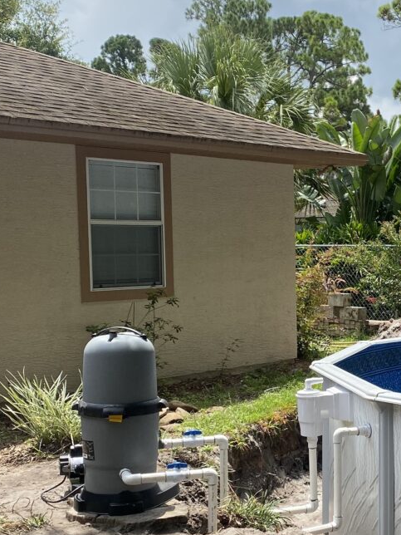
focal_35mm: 62
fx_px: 958
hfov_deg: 22.7
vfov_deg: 31.1
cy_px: 331
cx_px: 399
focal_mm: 4.25
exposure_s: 1/1704
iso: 32
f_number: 1.8
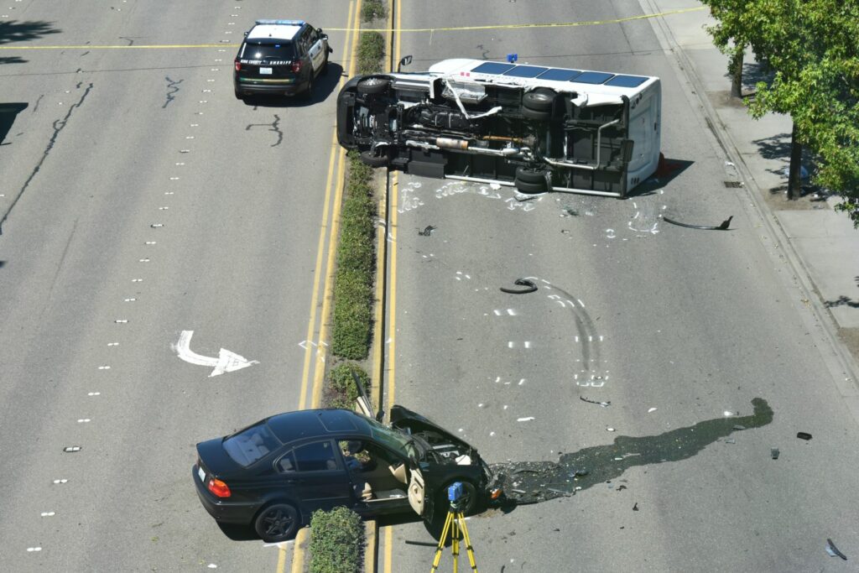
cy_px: 286
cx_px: 430
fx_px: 2148
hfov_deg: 22.6
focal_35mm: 90
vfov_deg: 15.2
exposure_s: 1/1000
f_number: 8
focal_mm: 60
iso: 450
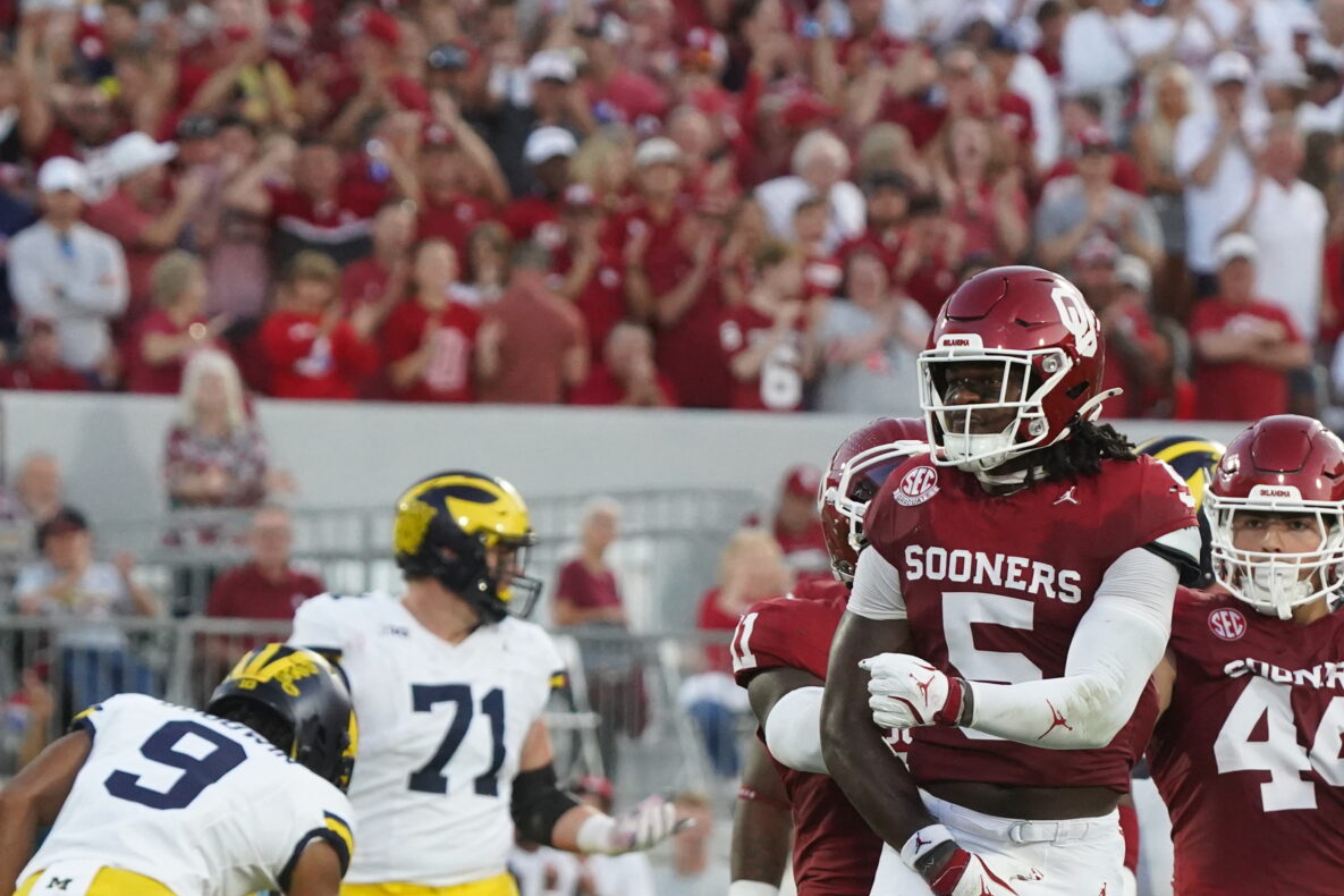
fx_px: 25646
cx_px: 989
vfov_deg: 2.0
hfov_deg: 3.0
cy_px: 881
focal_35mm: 687
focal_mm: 318
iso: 6400
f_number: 8
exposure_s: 1/1250
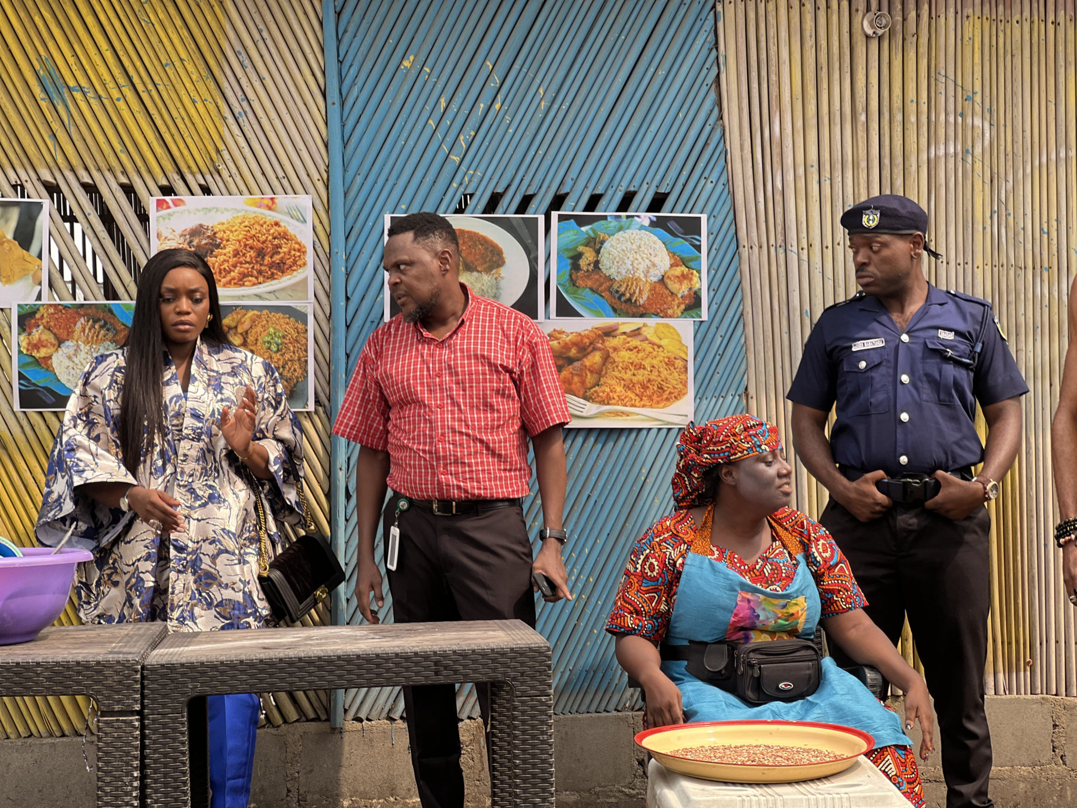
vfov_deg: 19.1
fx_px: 2396
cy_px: 404
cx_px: 538
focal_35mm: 77
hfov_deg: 25.3
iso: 40
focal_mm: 9
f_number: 2.8
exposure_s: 1/121
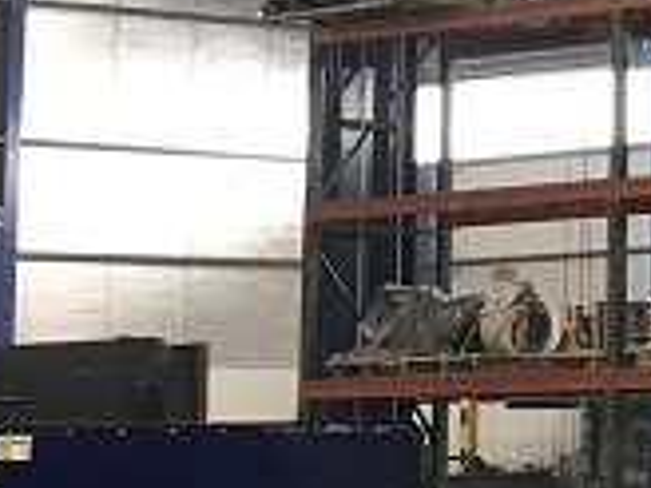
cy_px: 91
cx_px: 1798
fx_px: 3216
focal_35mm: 171
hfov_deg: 9.6
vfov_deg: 8.7
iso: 32
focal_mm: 3.99
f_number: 1.8
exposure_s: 1/24
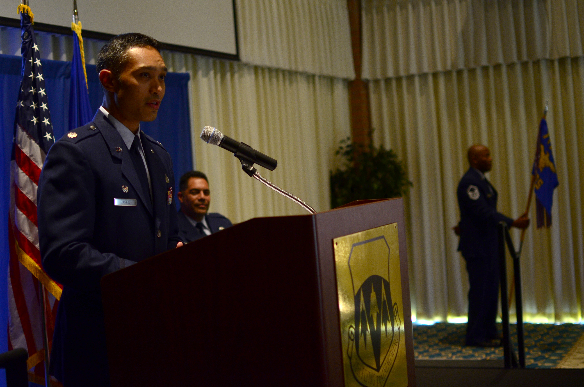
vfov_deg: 25.6
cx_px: 292
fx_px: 850
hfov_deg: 37.9
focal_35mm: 52
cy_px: 194
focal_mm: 35
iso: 800
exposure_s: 1/100
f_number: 2
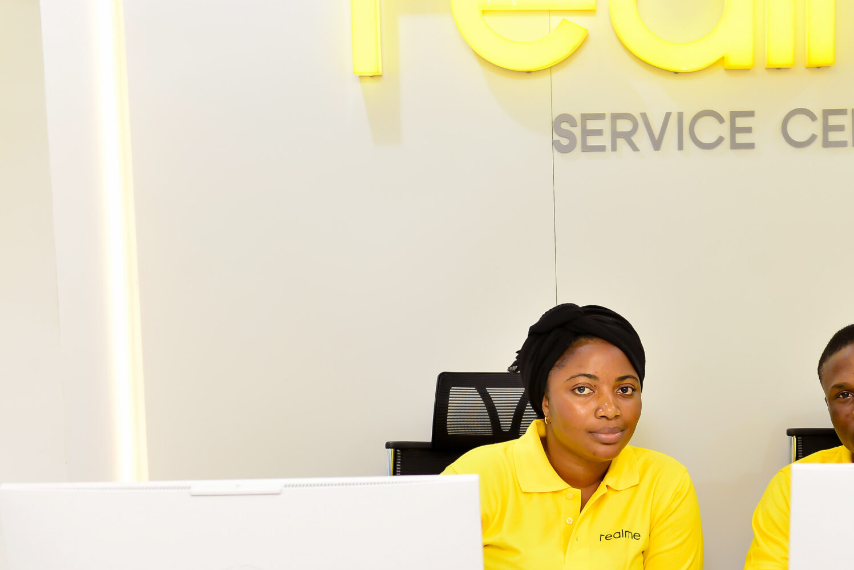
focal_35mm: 65
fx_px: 1542
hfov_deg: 30.5
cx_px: 625
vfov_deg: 20.8
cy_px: 389
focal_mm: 38
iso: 560
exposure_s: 1/200
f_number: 3.5
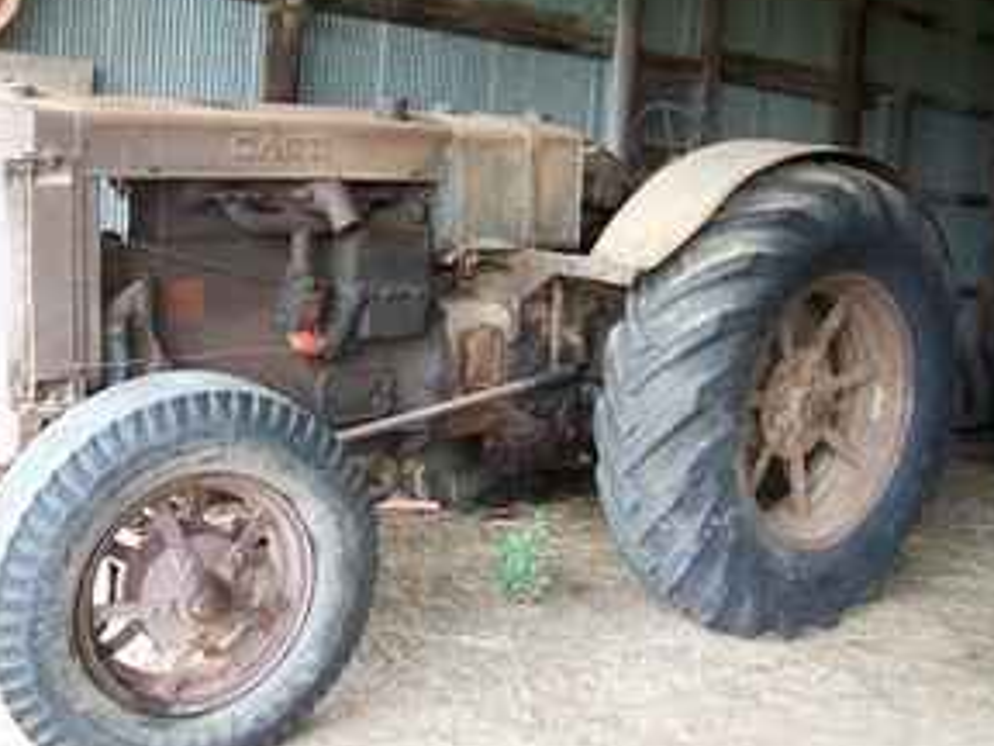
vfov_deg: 33.6
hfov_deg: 43.8
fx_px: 1235
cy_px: 335
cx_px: 466
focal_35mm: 43
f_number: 2.8
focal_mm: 5.85
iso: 64
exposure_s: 1/30
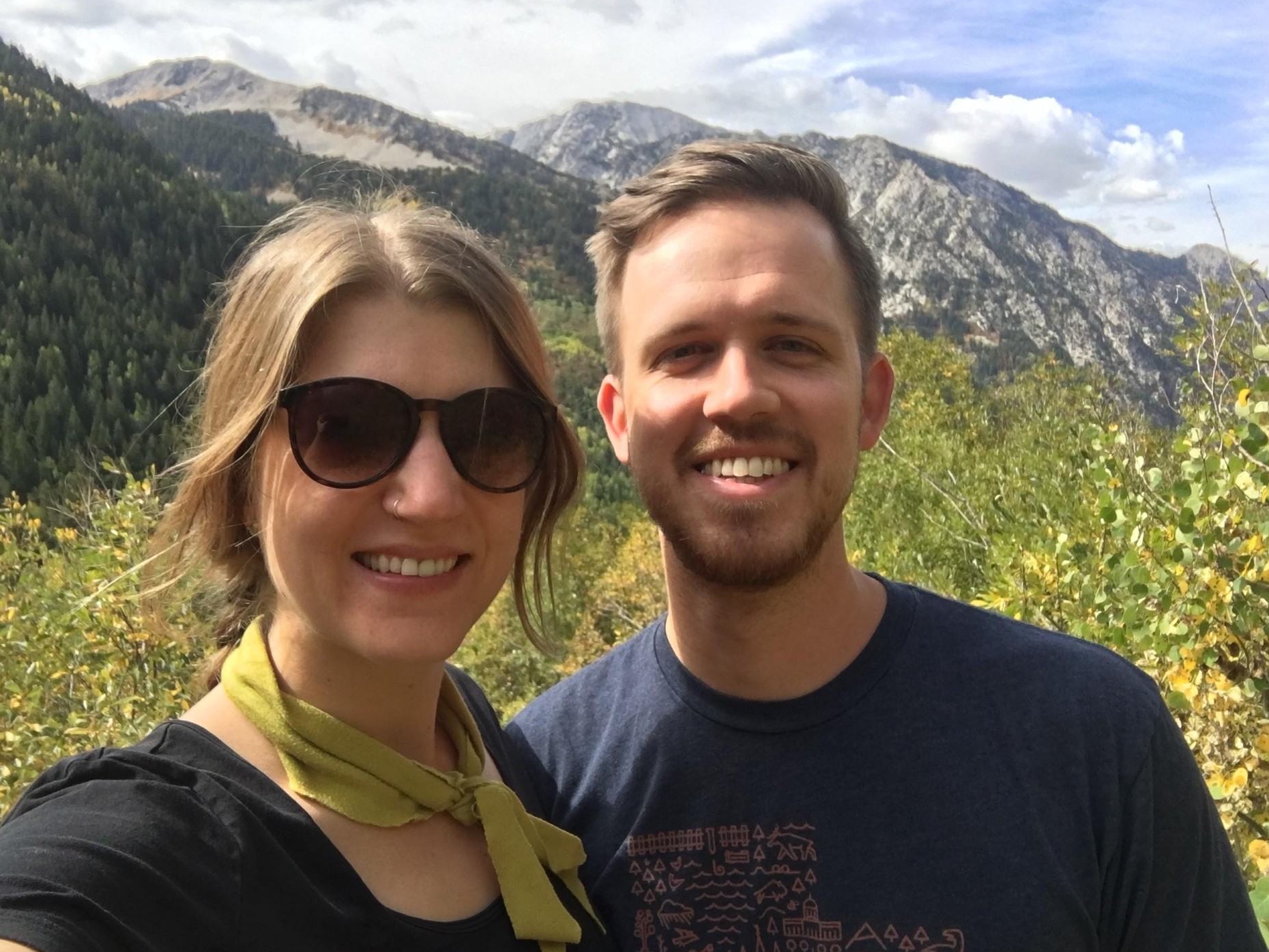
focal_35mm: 32
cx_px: 634
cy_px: 478
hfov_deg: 56.8
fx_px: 1173
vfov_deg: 44.2
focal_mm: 2.65
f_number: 2.2
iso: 32
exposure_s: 1/740
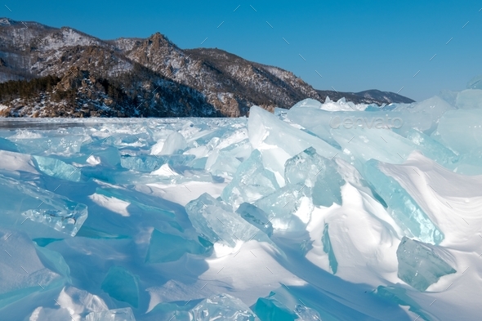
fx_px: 402
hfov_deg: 61.9
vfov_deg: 43.6
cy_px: 160
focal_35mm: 30
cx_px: 241
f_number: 10
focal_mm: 20
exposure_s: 1/250
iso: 160
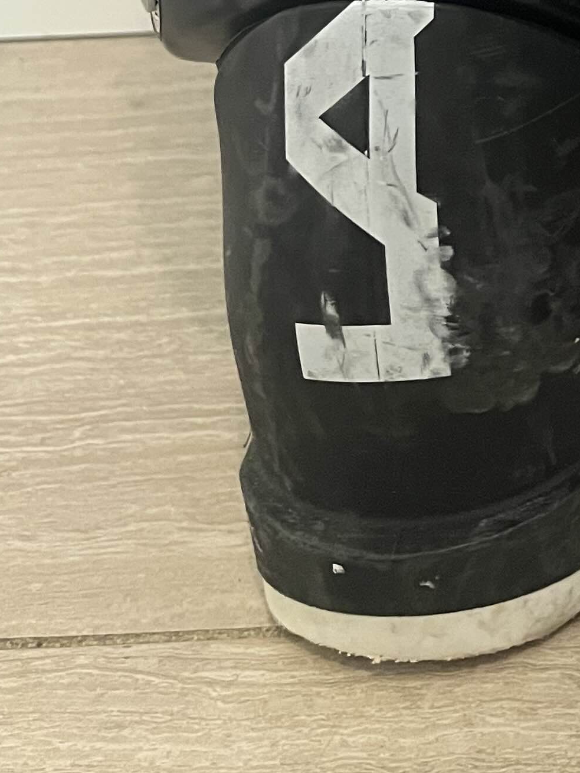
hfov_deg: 17.4
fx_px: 1787
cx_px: 735
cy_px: -283
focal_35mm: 80
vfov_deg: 21.6
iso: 500
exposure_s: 1/60
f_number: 1.6
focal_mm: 5.1
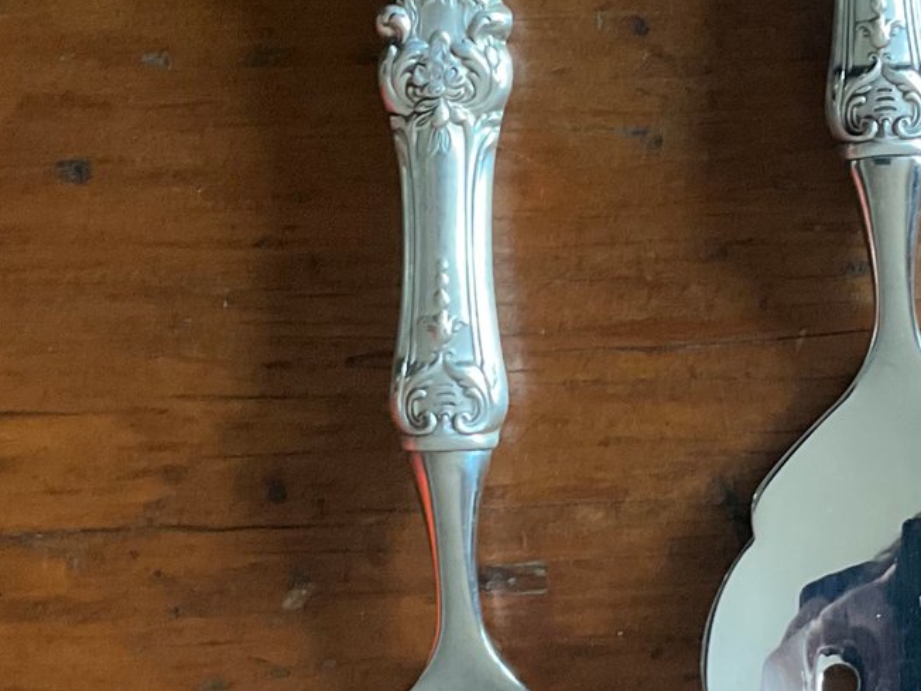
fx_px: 2368
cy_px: 362
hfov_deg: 21.5
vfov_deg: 16.6
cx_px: 822
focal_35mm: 89
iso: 320
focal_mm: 3
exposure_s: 1/48
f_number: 1.8
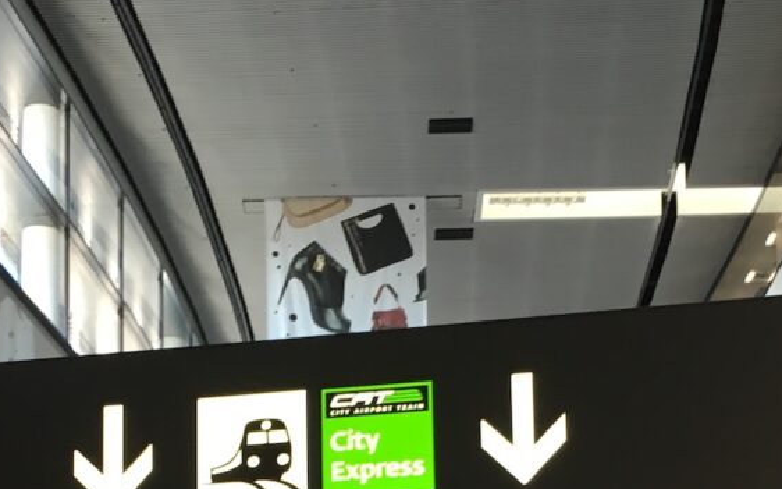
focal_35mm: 84
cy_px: 706
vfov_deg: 14.6
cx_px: 409
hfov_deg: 24.6
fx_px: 1790
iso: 64
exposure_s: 1/33
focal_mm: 4.15
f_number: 2.2
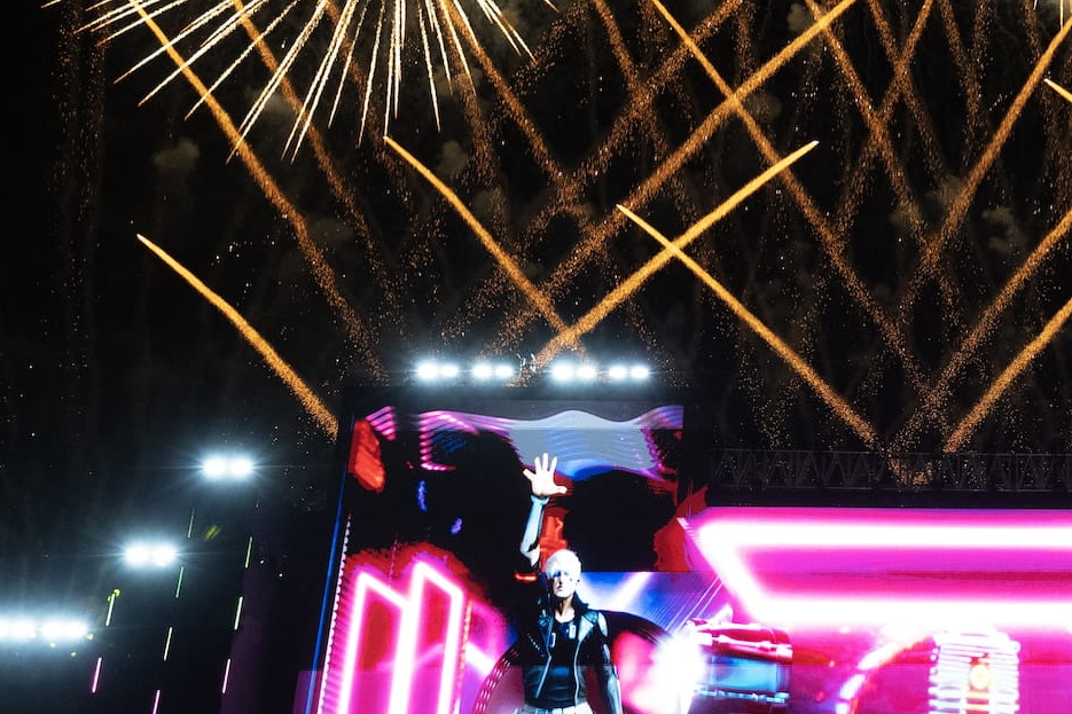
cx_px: 1015
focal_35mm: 61
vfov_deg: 22.2
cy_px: 241
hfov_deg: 31.0
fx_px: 1816
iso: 1600
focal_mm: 18
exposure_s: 1/100
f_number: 4
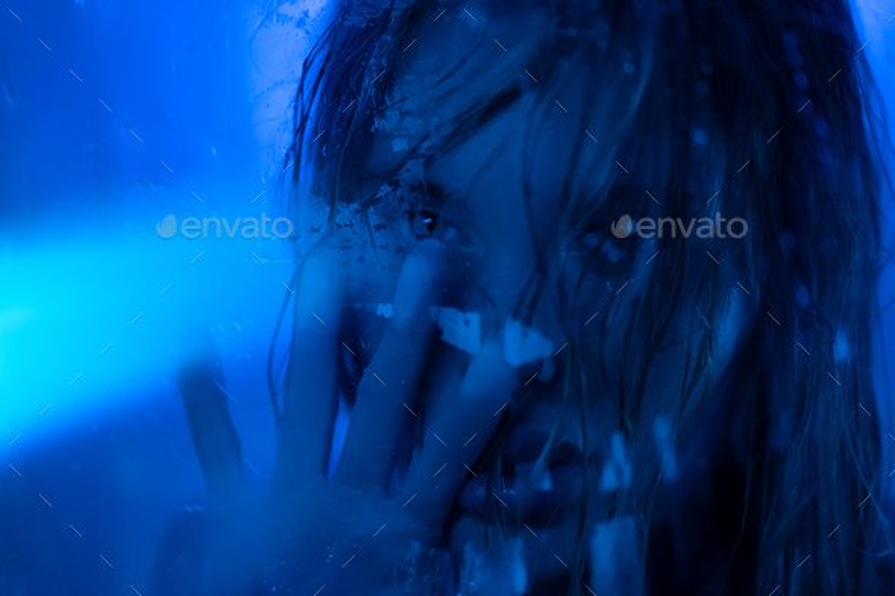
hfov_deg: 23.9
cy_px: 298
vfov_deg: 16.1
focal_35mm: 85
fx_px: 2112
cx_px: 448
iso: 640
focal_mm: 85
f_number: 1.8
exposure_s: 1/400
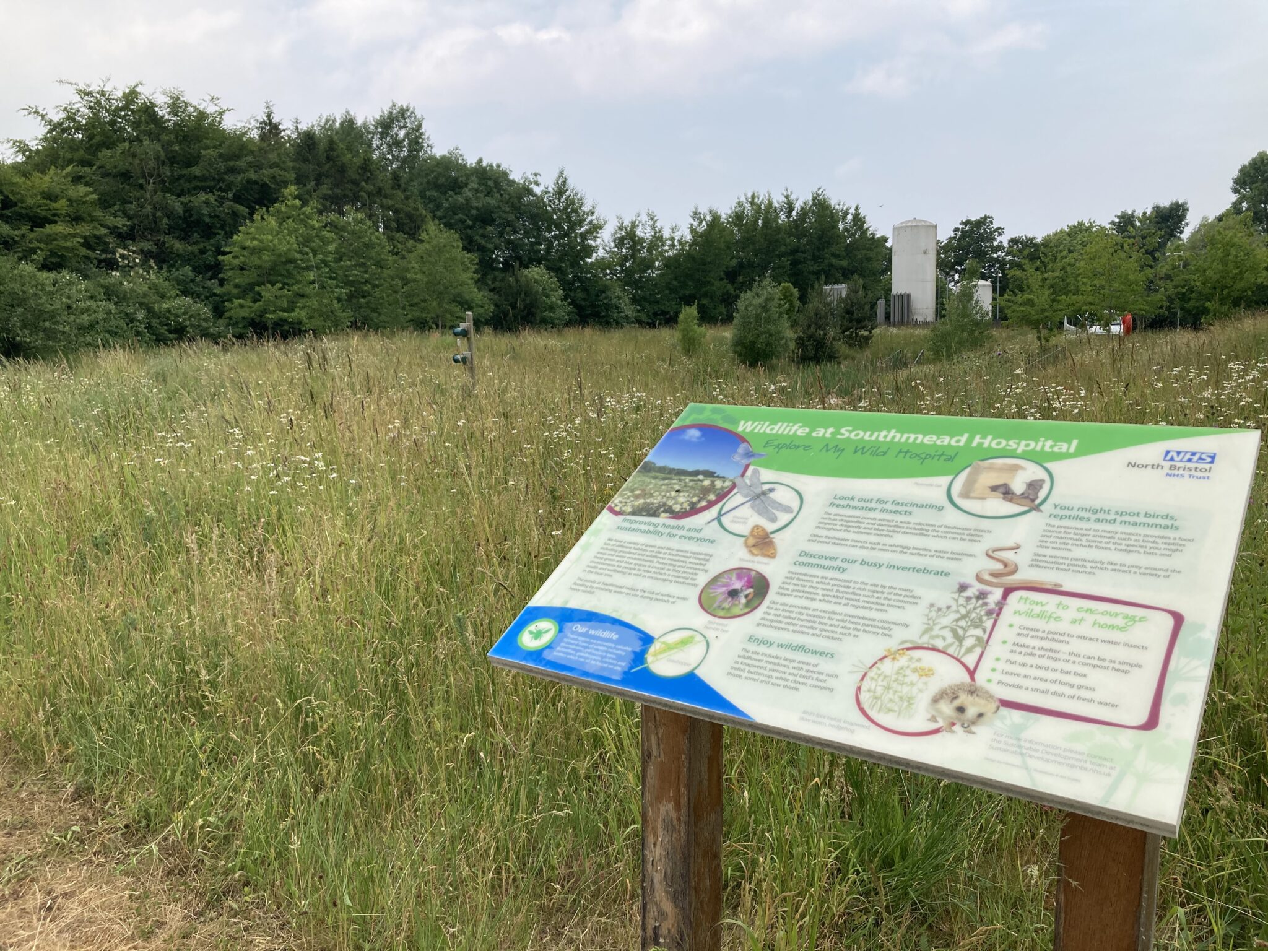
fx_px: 1026
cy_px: 476
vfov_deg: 49.7
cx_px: 634
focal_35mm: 28
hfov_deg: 63.4
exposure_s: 1/1473
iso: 20
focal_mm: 3.99
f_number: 1.8
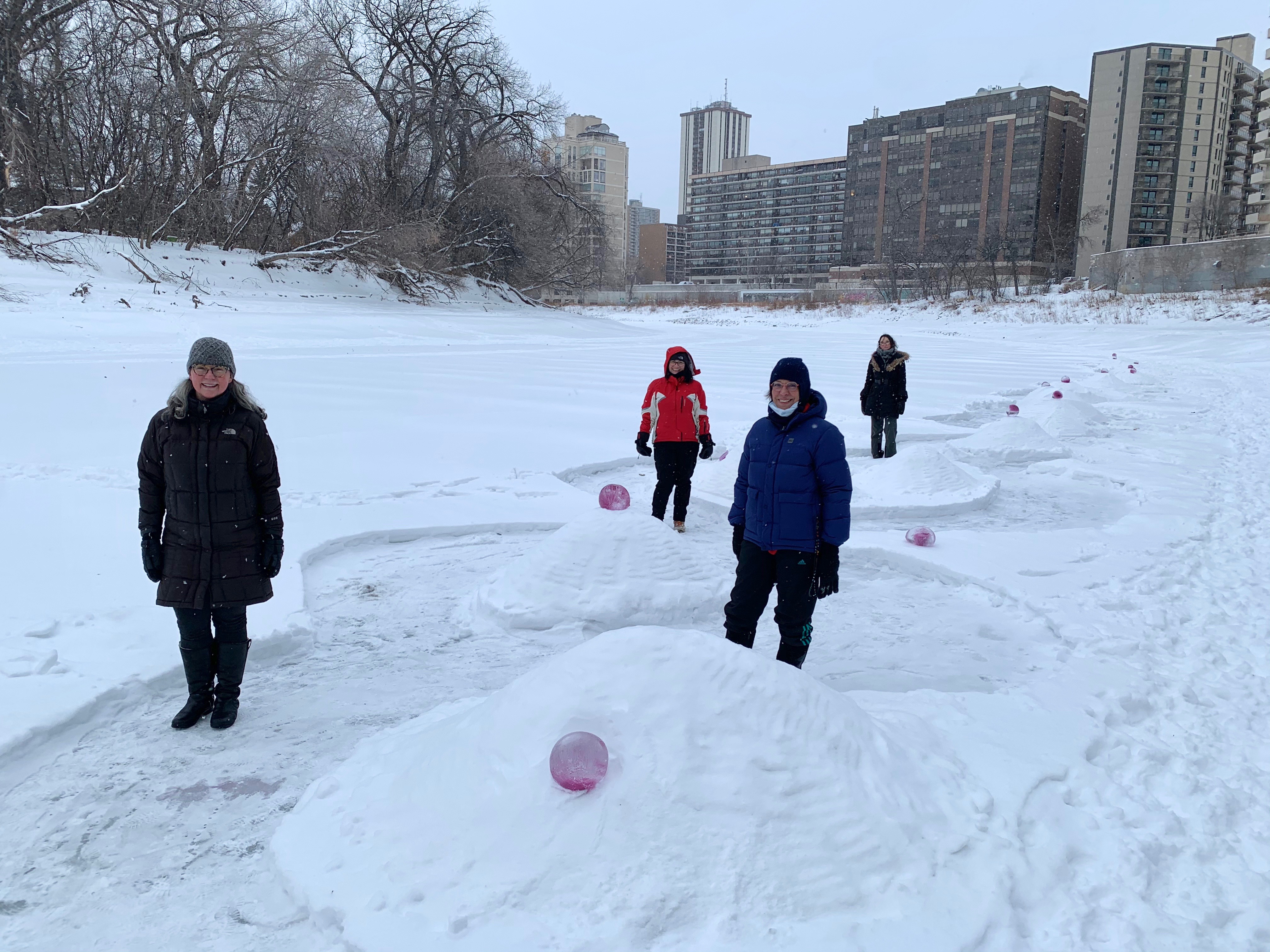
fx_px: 954
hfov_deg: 67.3
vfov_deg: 53.1
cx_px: 635
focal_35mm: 26
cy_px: 476
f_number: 1.8
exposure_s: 1/255
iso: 25
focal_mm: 4.25
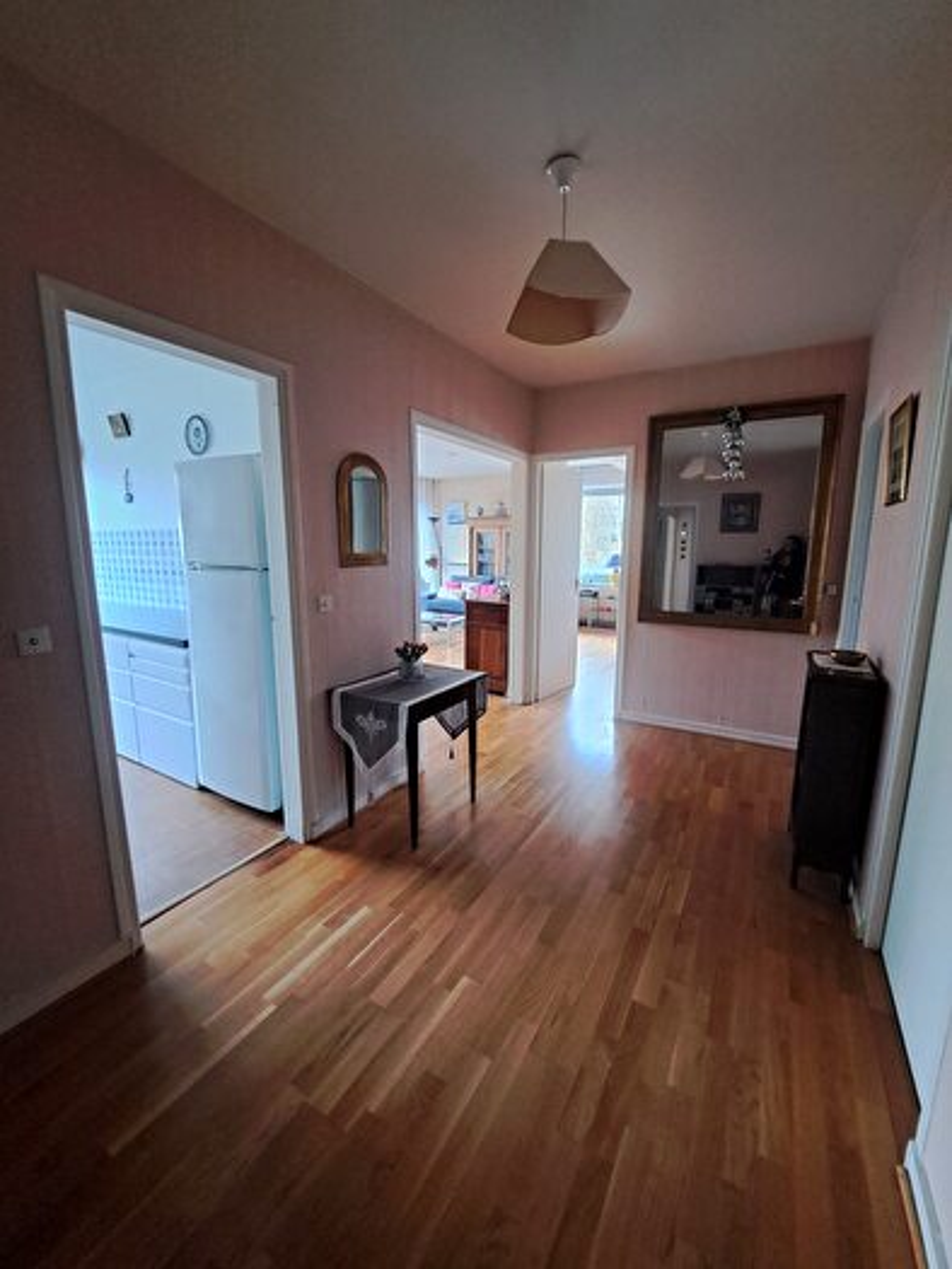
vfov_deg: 106.2
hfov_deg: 89.9
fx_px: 477
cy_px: 634
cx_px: 476
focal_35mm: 13
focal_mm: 1.74
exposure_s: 1/25
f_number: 2.2
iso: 250
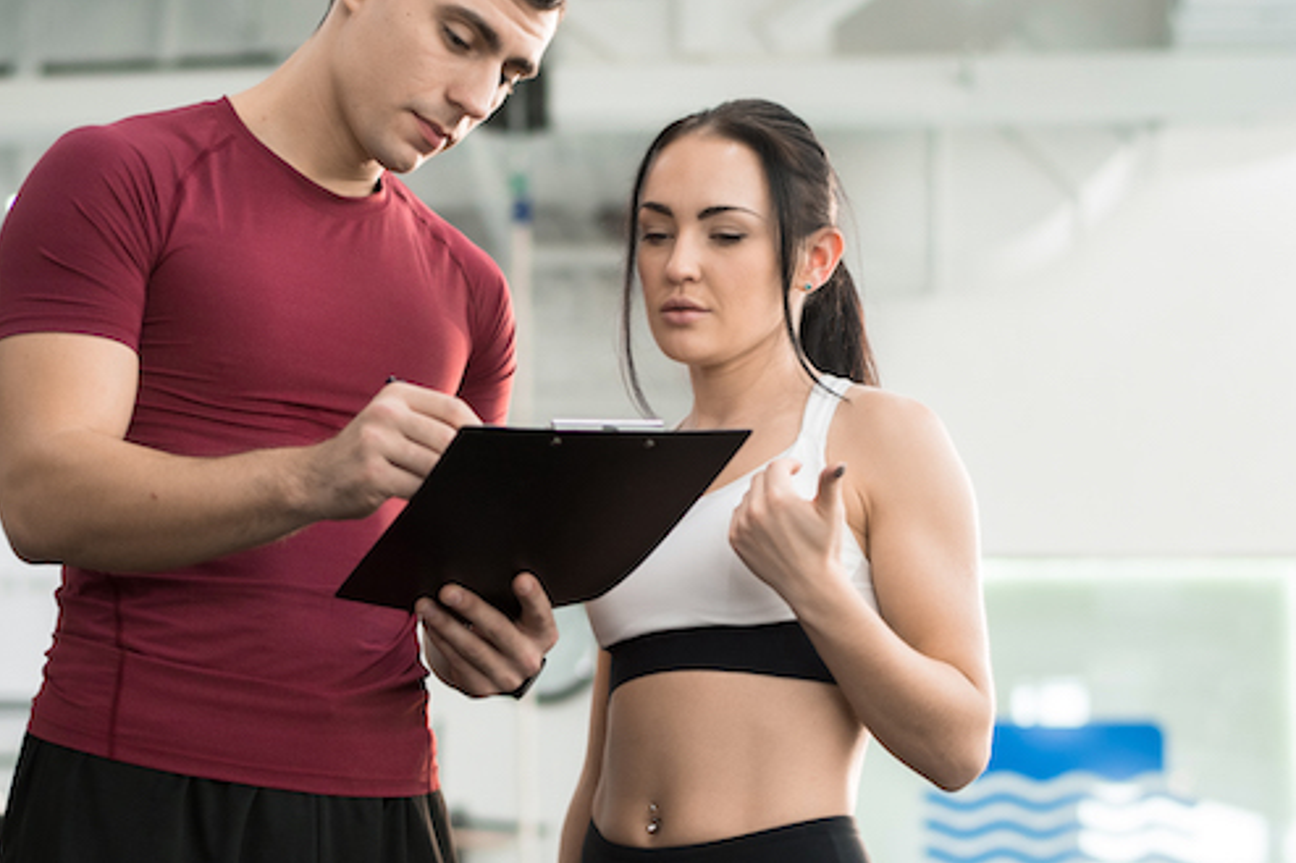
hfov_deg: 21.7
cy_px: 501
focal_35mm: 94
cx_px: 554
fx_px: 3383
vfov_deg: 14.5
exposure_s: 1/160
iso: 640
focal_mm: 58
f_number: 2.5
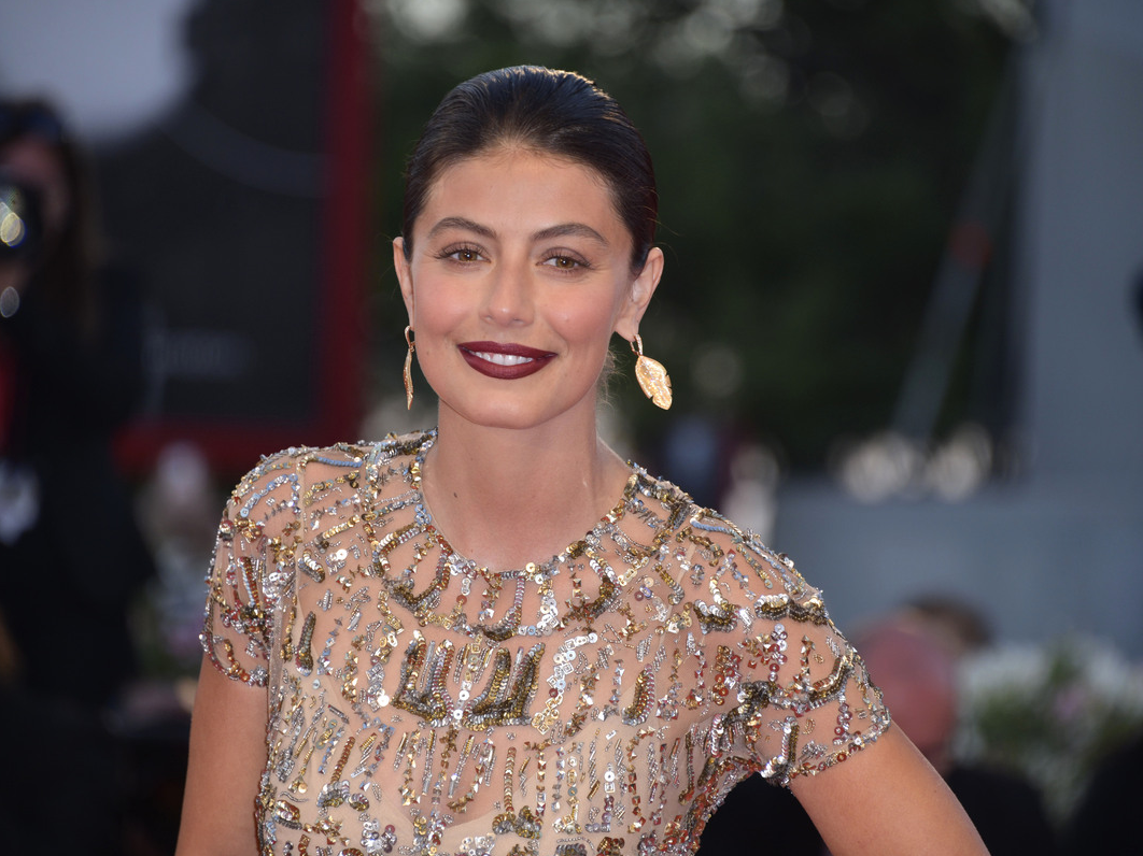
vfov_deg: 4.6
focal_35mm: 326
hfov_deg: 6.1
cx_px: 583
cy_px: 427
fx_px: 10762
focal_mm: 300
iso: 500
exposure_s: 1/250
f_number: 6.3
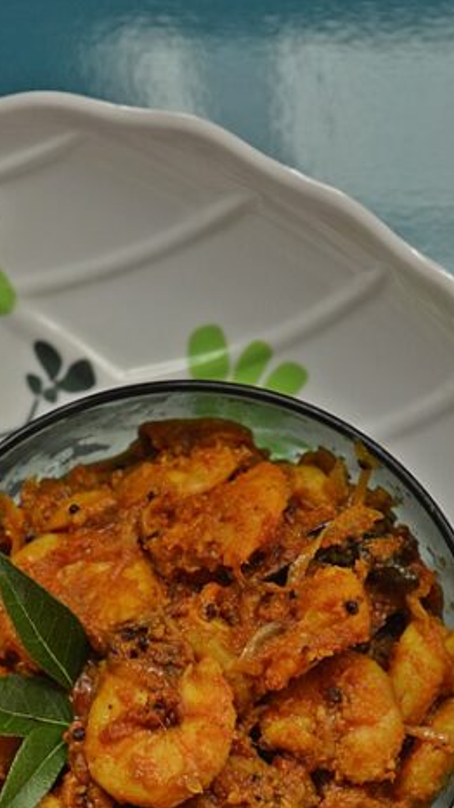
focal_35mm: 139
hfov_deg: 8.7
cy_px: 710
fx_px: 2976
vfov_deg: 15.3
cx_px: 146
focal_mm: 50
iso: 400
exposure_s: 1/80
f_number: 4.5
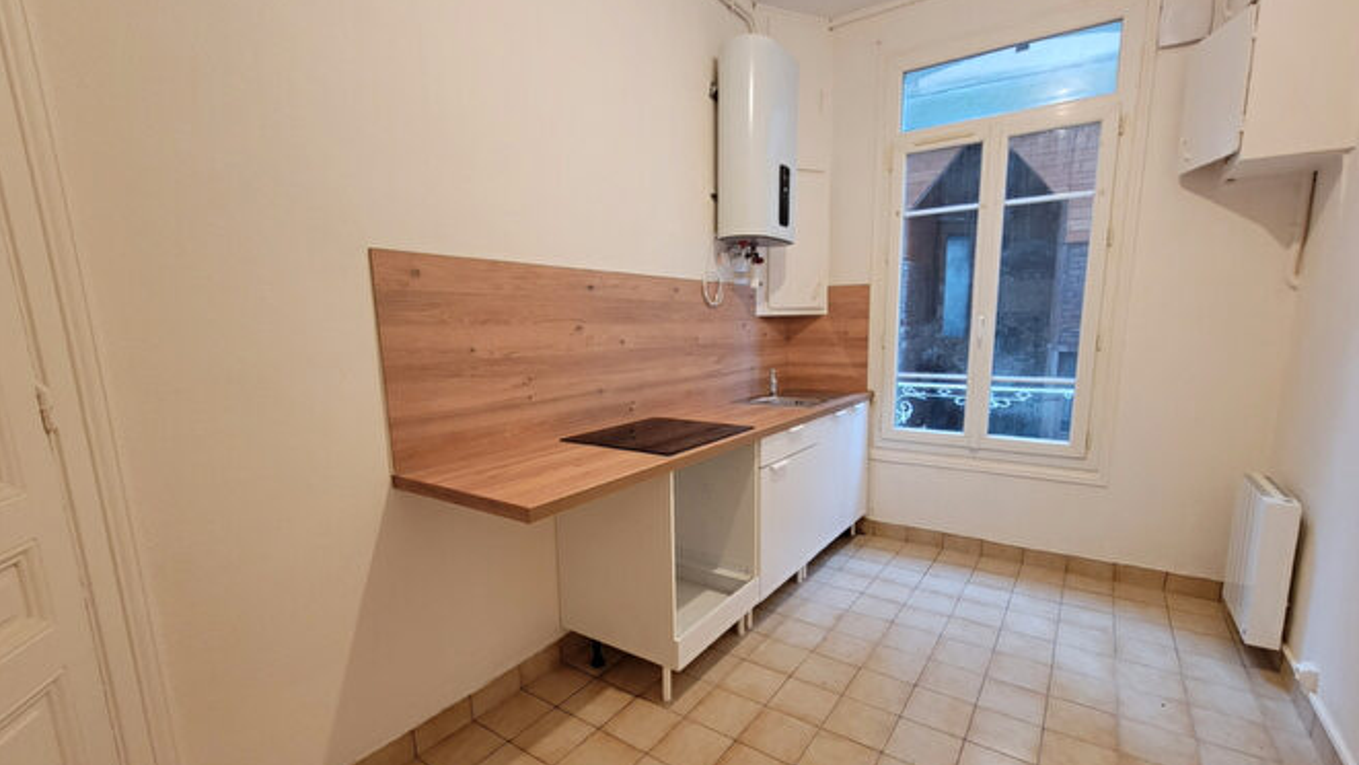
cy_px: 431
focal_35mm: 15
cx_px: 713
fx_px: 541
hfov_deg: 102.9
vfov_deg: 70.3
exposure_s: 1/60
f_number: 2.2
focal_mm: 2.2
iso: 320
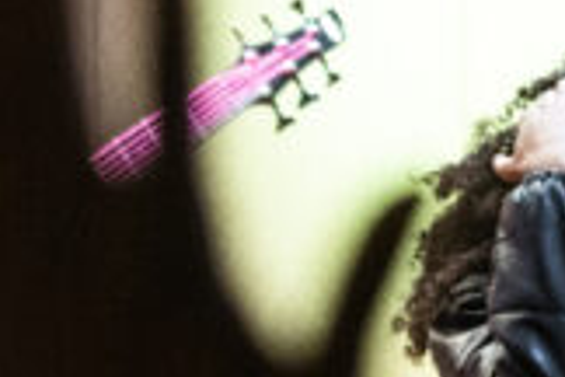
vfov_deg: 3.9
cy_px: 248
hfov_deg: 5.8
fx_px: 5587
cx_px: 595
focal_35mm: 356
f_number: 2.8
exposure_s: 1/80
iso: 6400
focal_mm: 70
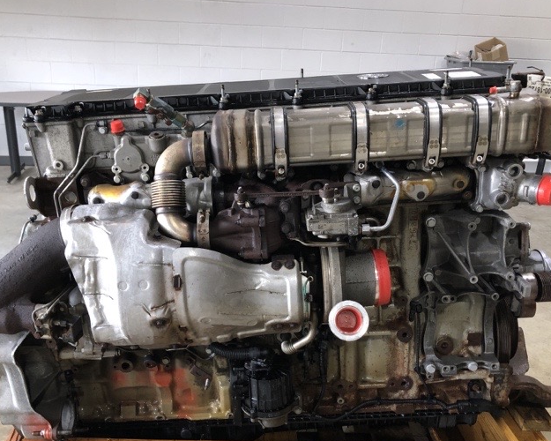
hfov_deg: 51.5
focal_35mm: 35
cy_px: 252
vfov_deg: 42.1
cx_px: 266
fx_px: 571
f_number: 1.8
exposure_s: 1/15
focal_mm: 3.99
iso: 100
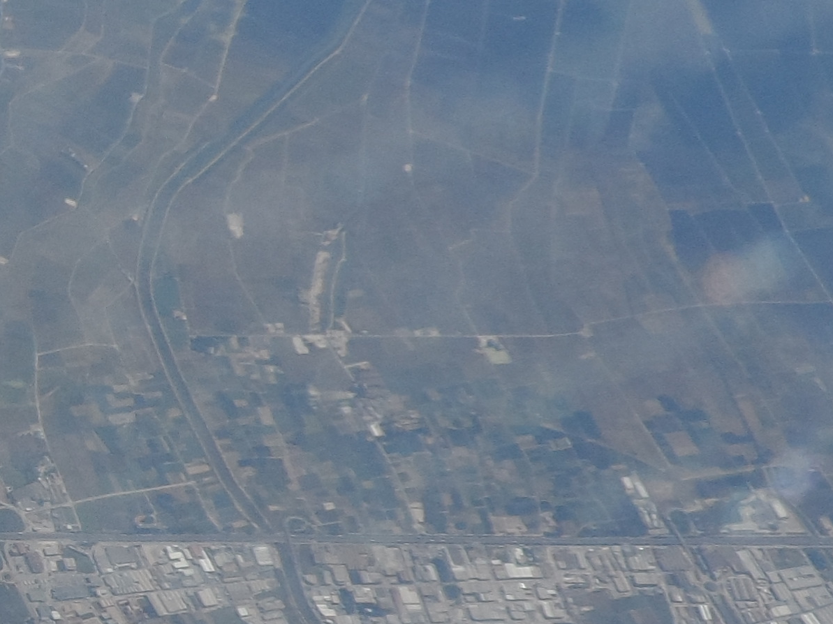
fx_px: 4090
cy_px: 547
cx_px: -671
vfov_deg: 8.7
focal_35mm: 170
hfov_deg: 10.9
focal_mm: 8
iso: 80
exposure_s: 1/750
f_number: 3.9
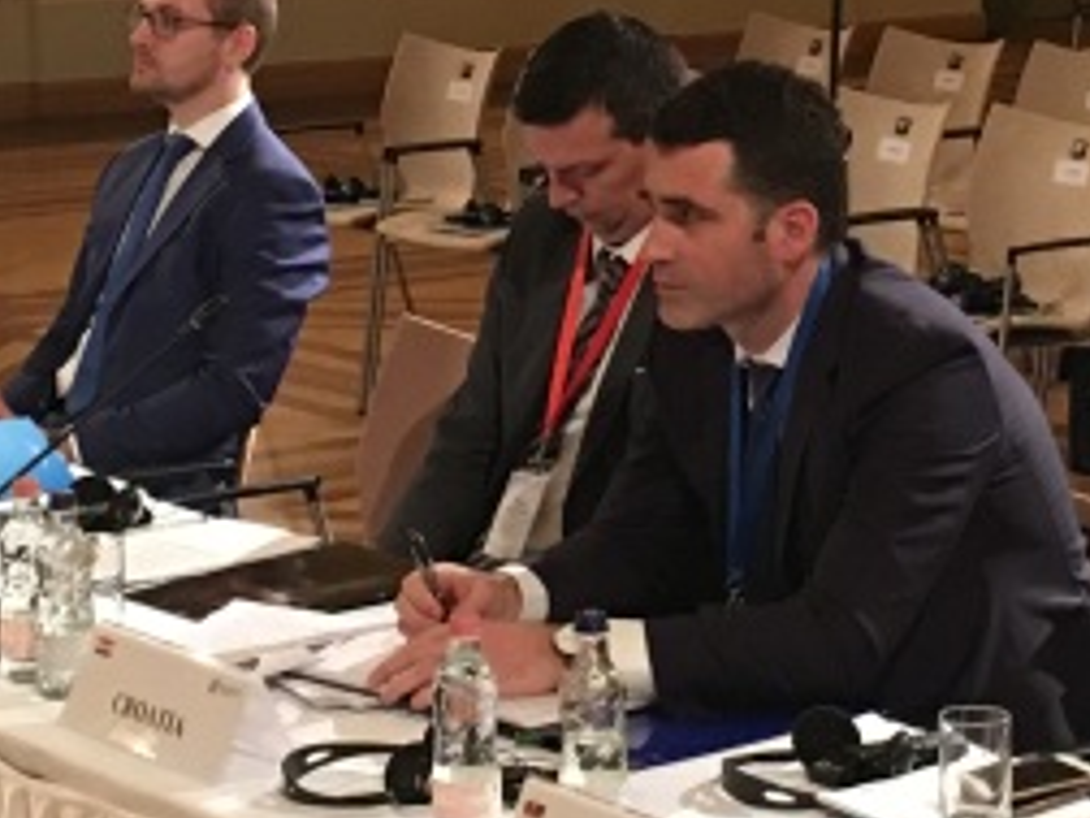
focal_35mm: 46
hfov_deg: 39.7
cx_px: 861
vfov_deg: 31.5
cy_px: 480
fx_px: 1448
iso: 125
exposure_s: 1/17
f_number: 2.2
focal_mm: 4.15
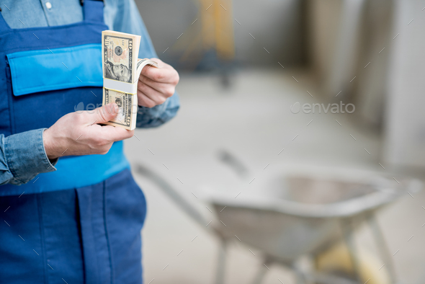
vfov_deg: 16.1
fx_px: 1004
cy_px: 142
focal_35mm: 85
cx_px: 212
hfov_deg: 23.9
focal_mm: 85
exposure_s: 1/200
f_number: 2.5
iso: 200
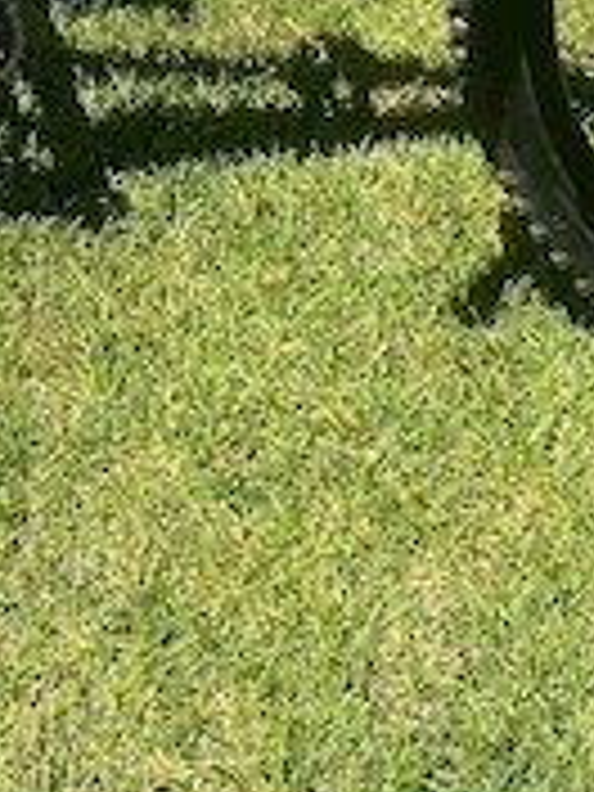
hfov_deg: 12.6
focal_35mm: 118
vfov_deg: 16.3
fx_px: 2700
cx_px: 266
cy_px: -4
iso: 32
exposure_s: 1/2890
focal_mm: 4.25
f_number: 1.8
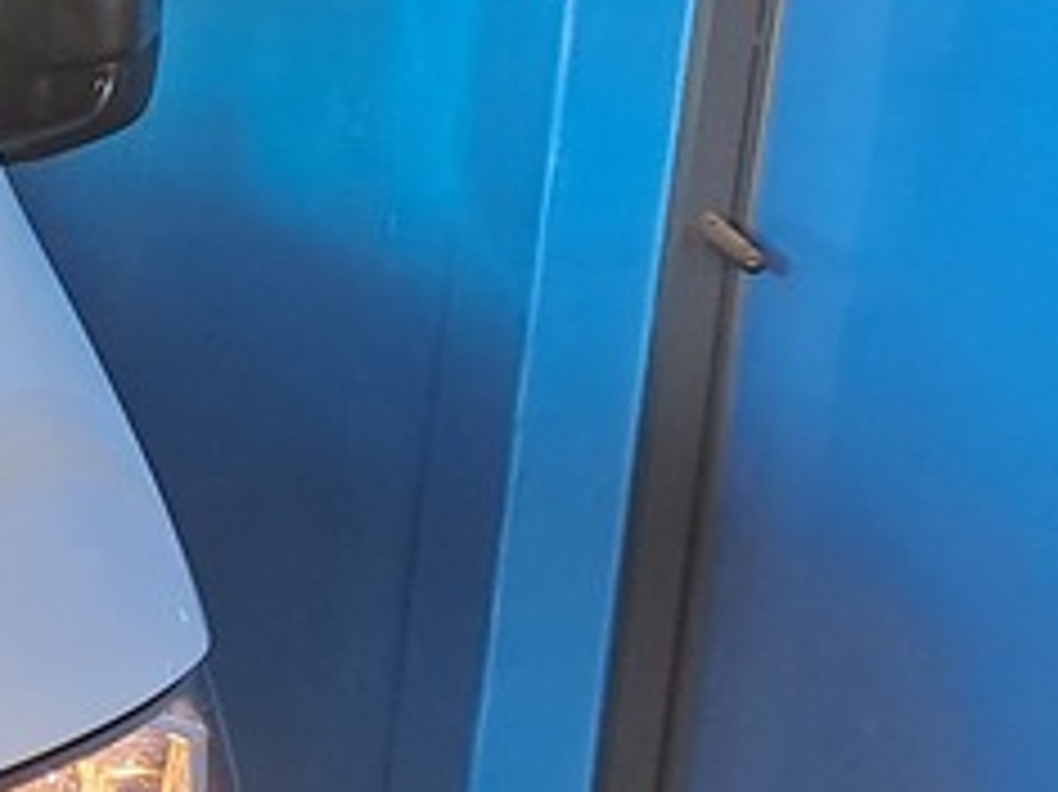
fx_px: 3330
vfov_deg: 13.4
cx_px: -1144
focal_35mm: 109
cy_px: 729
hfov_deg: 14.5
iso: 64
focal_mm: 4.65
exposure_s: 1/50
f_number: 1.8
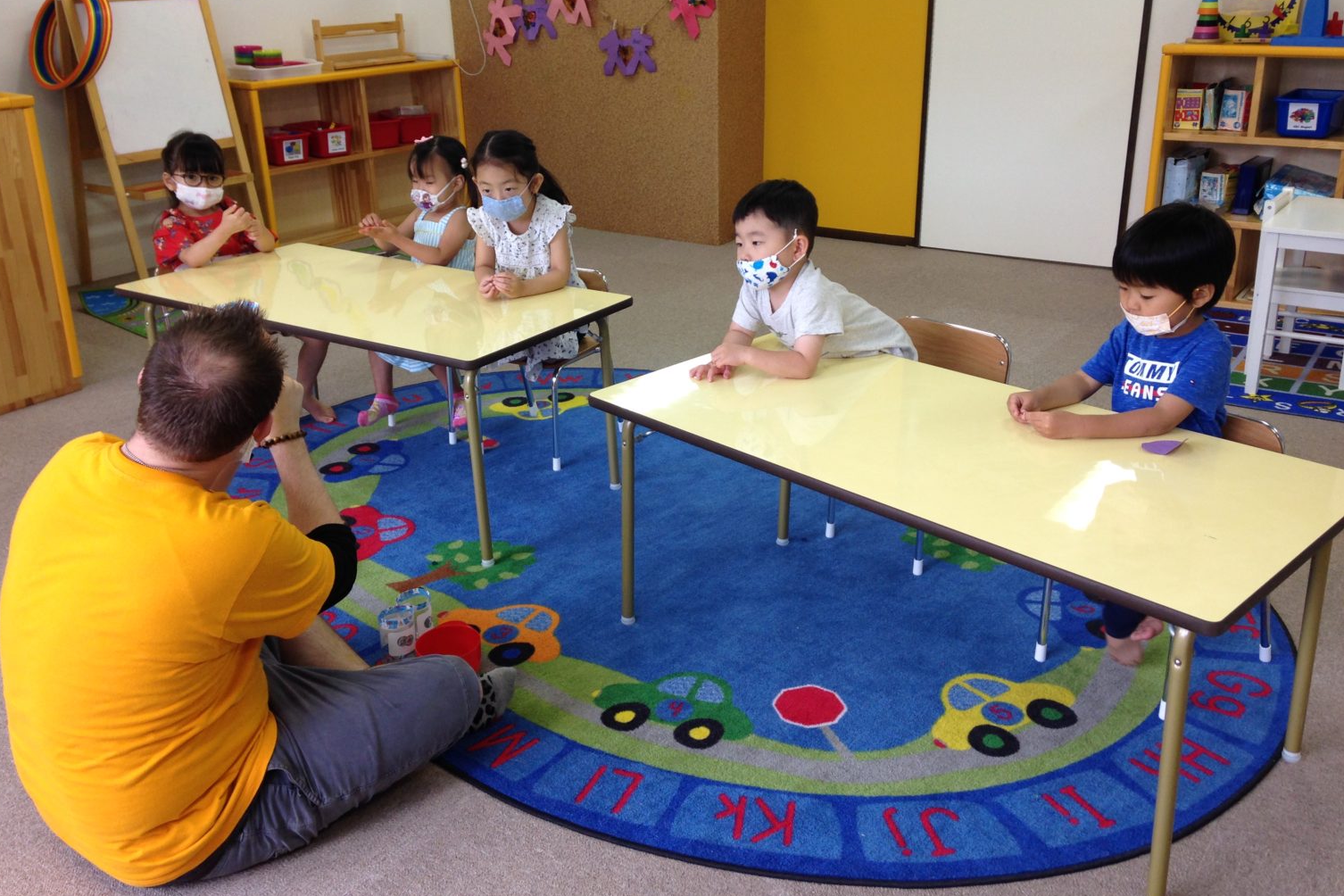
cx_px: 660
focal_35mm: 35
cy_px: 394
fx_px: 1307
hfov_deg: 54.4
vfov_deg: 37.8
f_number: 2.4
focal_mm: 4.12
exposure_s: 1/40
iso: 50
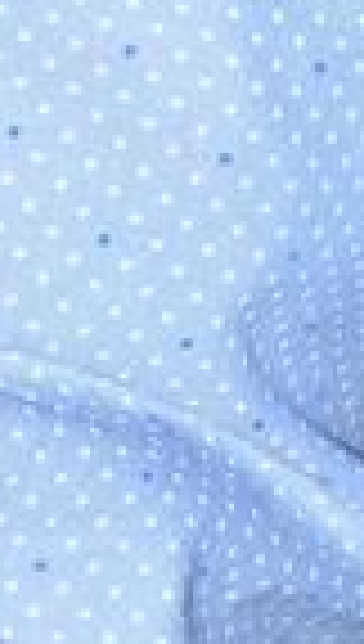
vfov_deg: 2.3
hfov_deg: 1.3
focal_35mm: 947
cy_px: -554
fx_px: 16164
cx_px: -306
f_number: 6.3
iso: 500
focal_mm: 120
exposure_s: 1/125
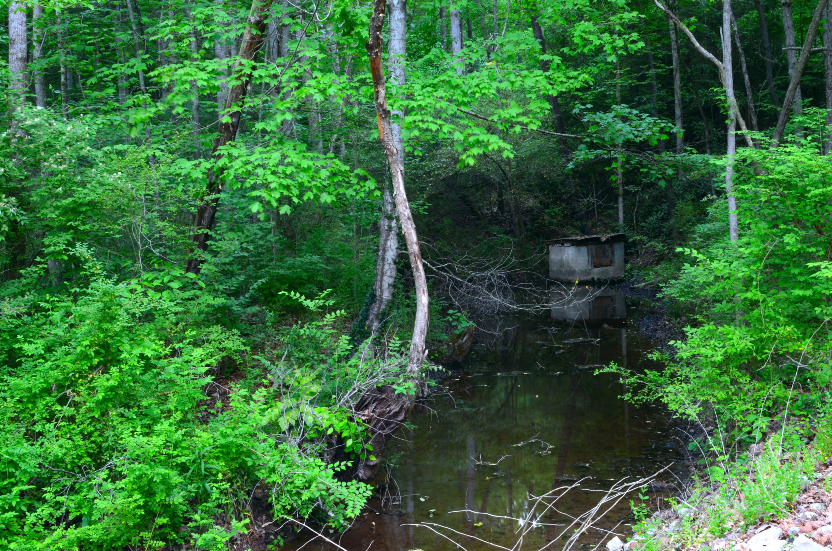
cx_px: 416
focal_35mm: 42
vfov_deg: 31.7
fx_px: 969
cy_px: 276
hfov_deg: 46.5
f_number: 22
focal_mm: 28
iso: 100
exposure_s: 5
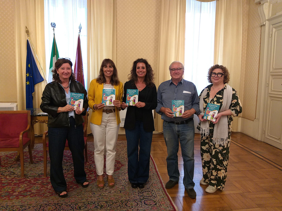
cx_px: 141
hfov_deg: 67.3
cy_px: 106
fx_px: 212
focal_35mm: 26
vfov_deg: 53.1
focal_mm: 3.93
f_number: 1.7
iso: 50
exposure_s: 1/50
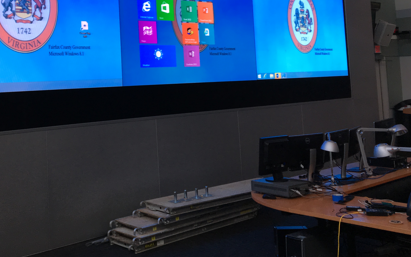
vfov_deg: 26.9
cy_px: 49
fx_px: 526
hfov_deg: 41.7
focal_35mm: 47
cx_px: 117
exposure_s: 1/120
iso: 40
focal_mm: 4.15
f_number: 2.2
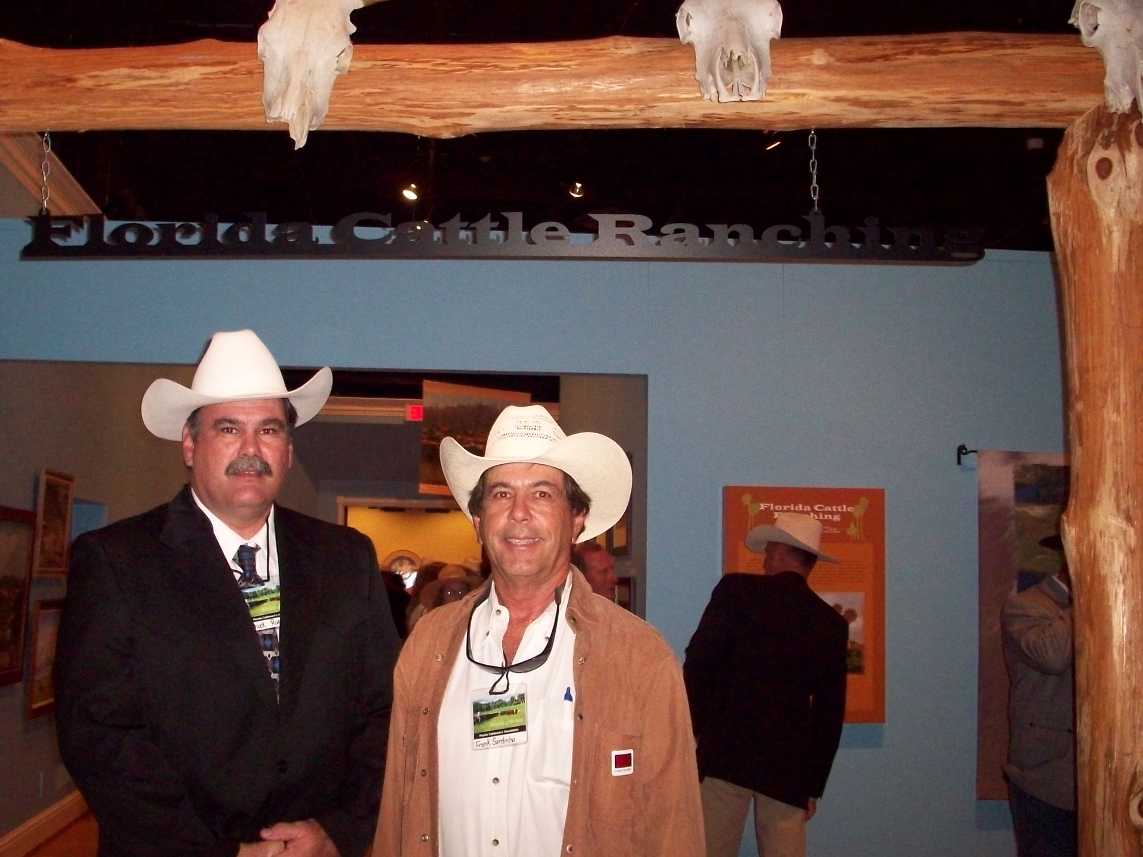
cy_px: 429
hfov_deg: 41.1
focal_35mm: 46
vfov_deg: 31.5
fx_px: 1519
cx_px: 485
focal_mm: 6.2
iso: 200
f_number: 2.8
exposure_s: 1/45
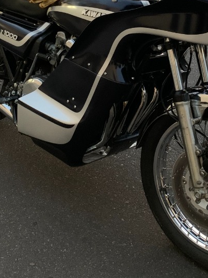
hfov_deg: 25.2
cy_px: 32
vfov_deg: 31.8
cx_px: 113
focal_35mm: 58
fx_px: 465
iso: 640
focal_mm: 4.25
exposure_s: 1/24
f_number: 1.8
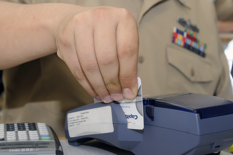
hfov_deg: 24.2
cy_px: 78
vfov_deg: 16.2
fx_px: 543
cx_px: 116
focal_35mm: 84
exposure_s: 1/60
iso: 1000
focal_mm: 56
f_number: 9
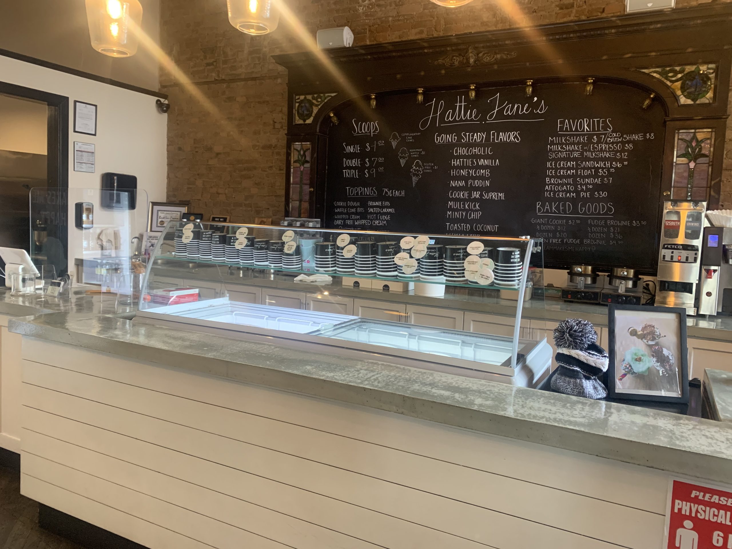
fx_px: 550
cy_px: 274
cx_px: 366
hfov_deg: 67.3
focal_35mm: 26
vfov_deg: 53.1
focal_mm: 4.25
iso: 320
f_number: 1.8
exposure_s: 1/60
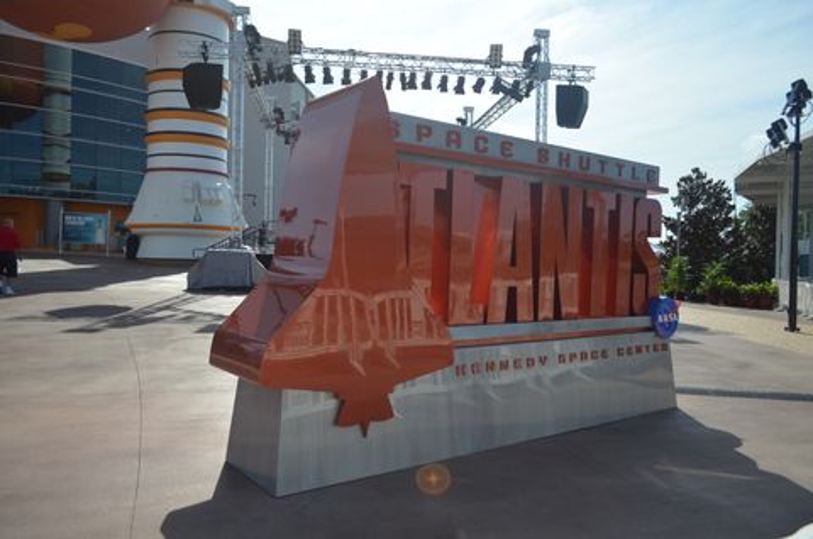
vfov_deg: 47.7
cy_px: 270
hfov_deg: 67.5
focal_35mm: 27
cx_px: 406
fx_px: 609
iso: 160
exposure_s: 1/2000
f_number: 3.5
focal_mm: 18
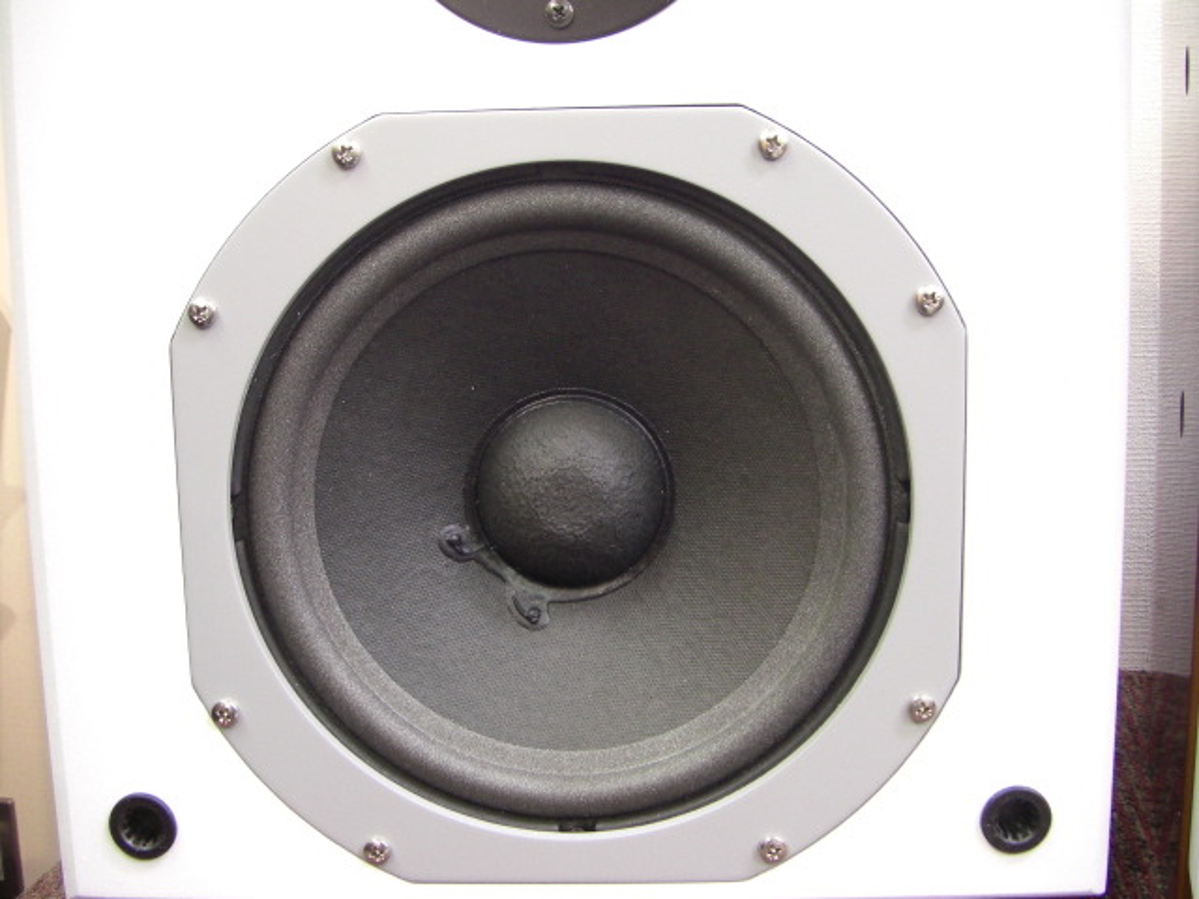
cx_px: 600
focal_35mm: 38
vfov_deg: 37.7
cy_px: 450
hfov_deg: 49.0
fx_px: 1316
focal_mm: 6.3
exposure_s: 1/8
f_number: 3.4
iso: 200
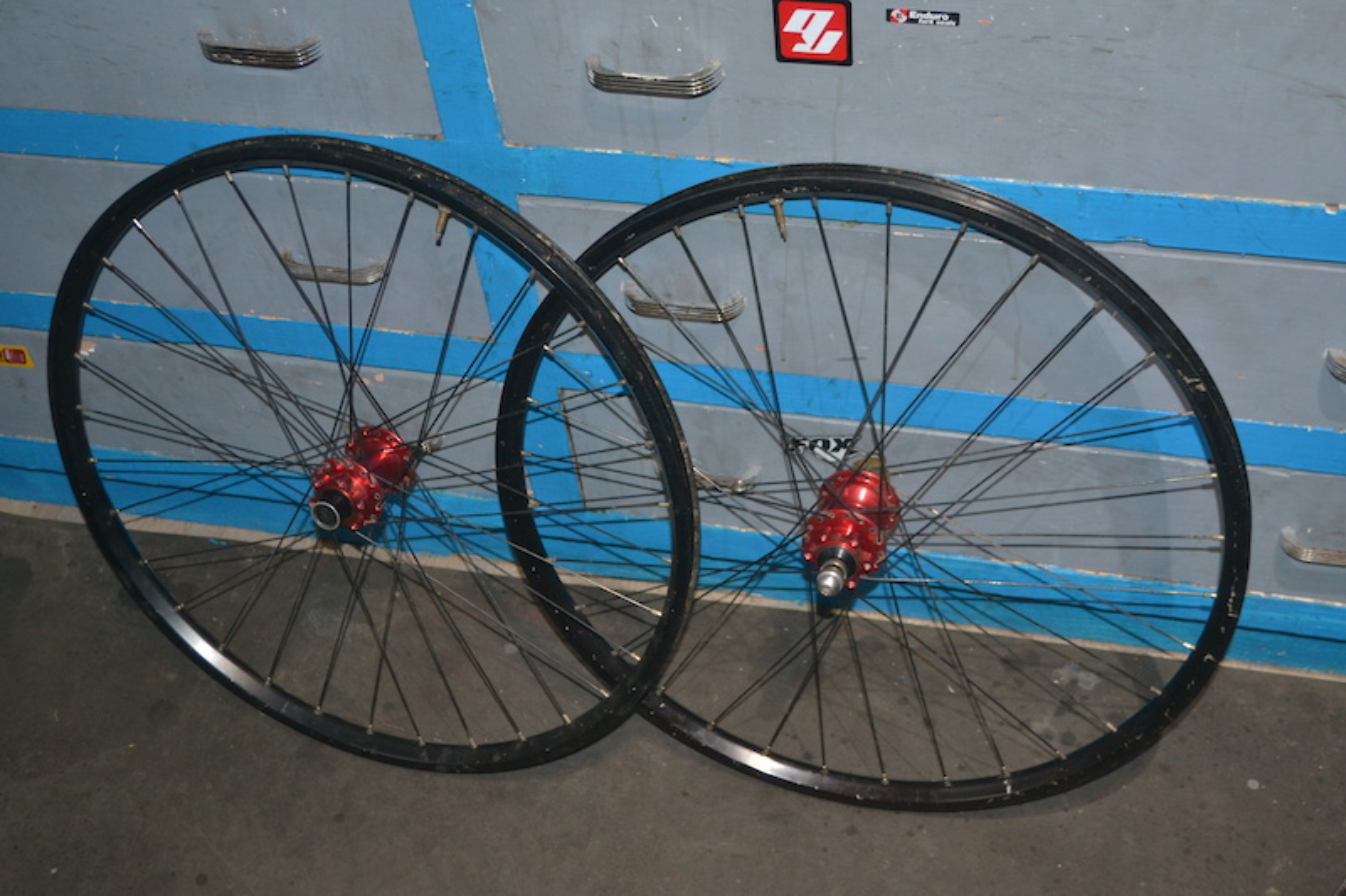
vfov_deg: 30.8
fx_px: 1626
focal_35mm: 44
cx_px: 673
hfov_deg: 45.0
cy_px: 448
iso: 800
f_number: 4.5
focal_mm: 29
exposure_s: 1/60
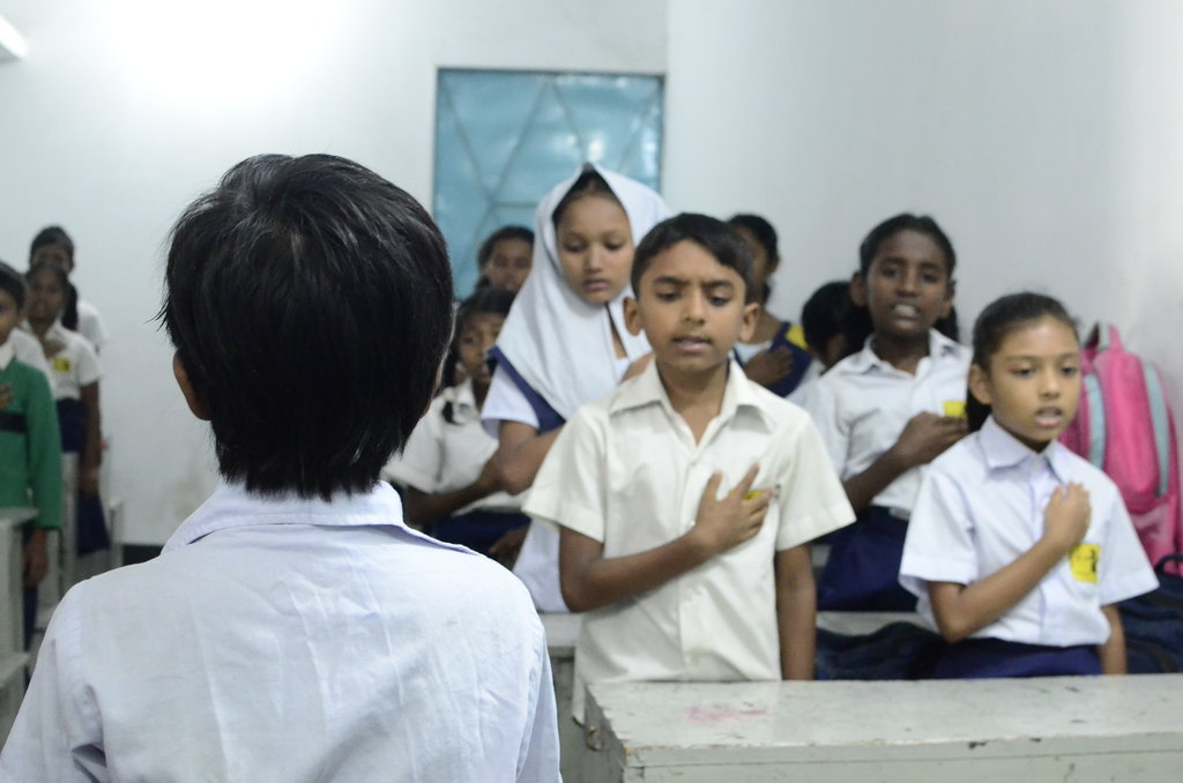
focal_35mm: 52
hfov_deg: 37.9
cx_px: 592
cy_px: 392
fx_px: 1721
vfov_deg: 25.6
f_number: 5.6
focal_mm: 35
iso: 5000
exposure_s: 1/30
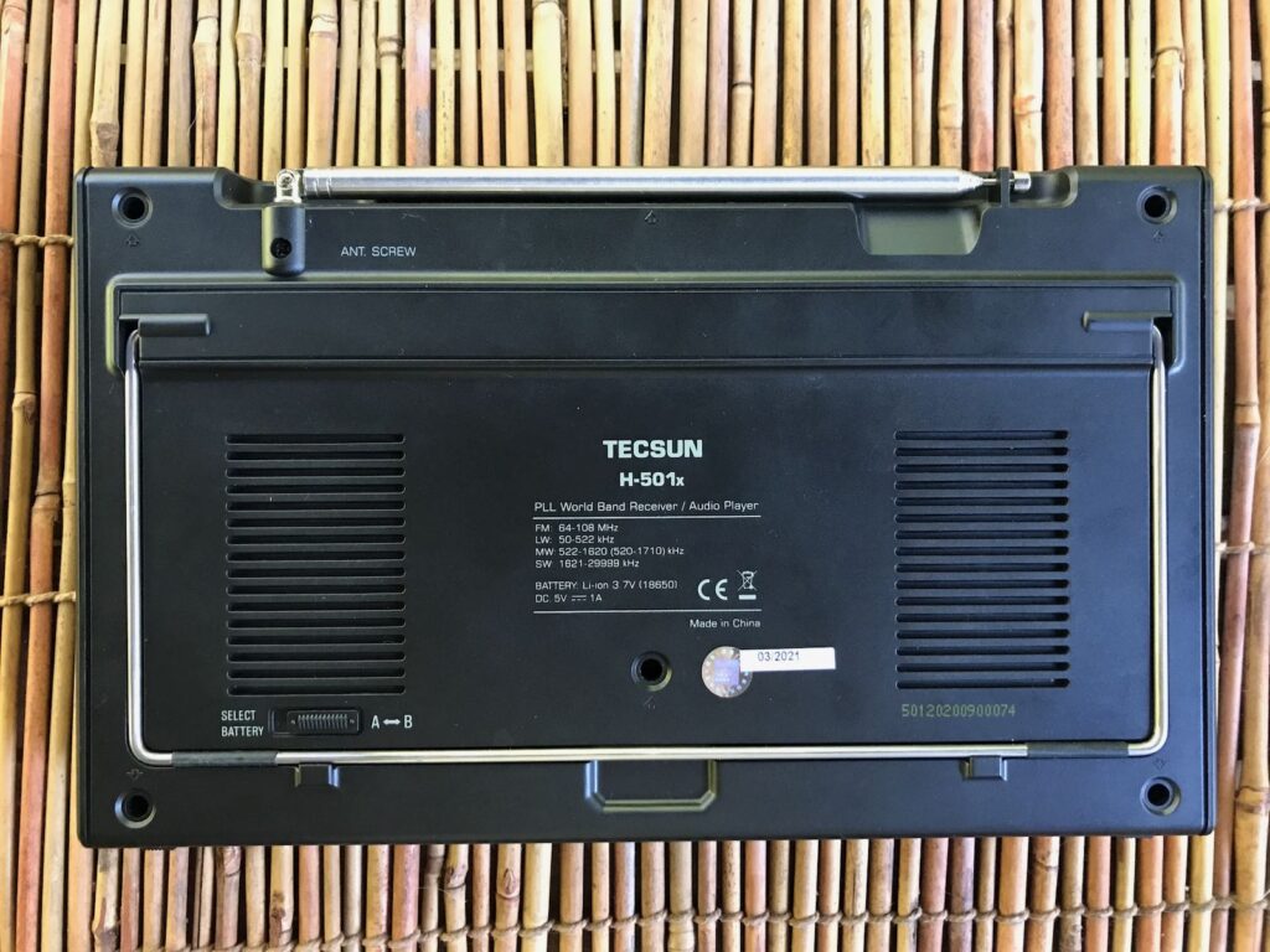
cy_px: 476
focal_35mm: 28
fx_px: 1027
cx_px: 635
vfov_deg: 49.7
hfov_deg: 63.4
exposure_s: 1/15
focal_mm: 3.99
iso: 100
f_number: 1.8
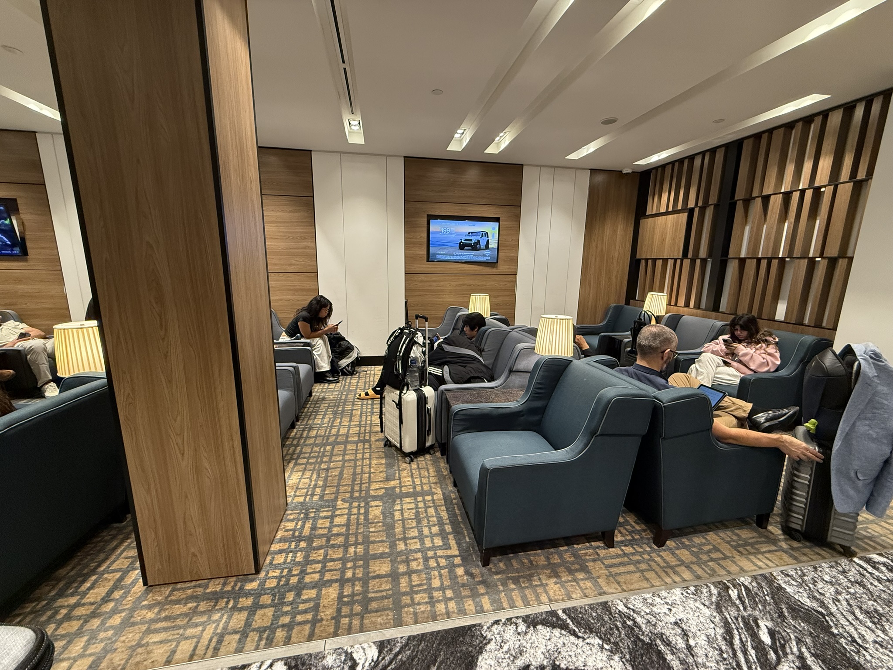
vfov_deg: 85.7
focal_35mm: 14
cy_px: 335
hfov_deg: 102.1
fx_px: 361
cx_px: 446
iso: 400
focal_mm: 2.22
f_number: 2.2
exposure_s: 1/120
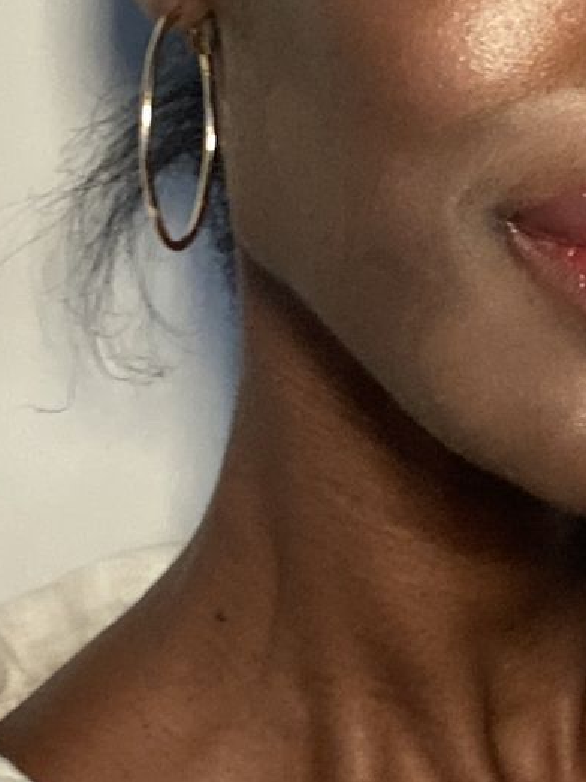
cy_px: 505
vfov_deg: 20.0
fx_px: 2213
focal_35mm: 98
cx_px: 459
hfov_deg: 15.0
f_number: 2.2
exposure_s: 1/36
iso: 400
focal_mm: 2.71
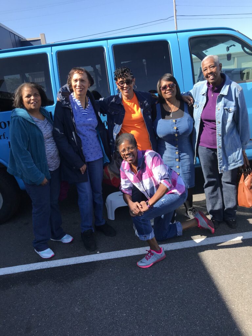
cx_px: 126
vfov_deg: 63.4
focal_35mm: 28
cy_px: 168
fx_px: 272
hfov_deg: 49.7
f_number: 1.8
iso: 20
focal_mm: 3.99
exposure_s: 1/847
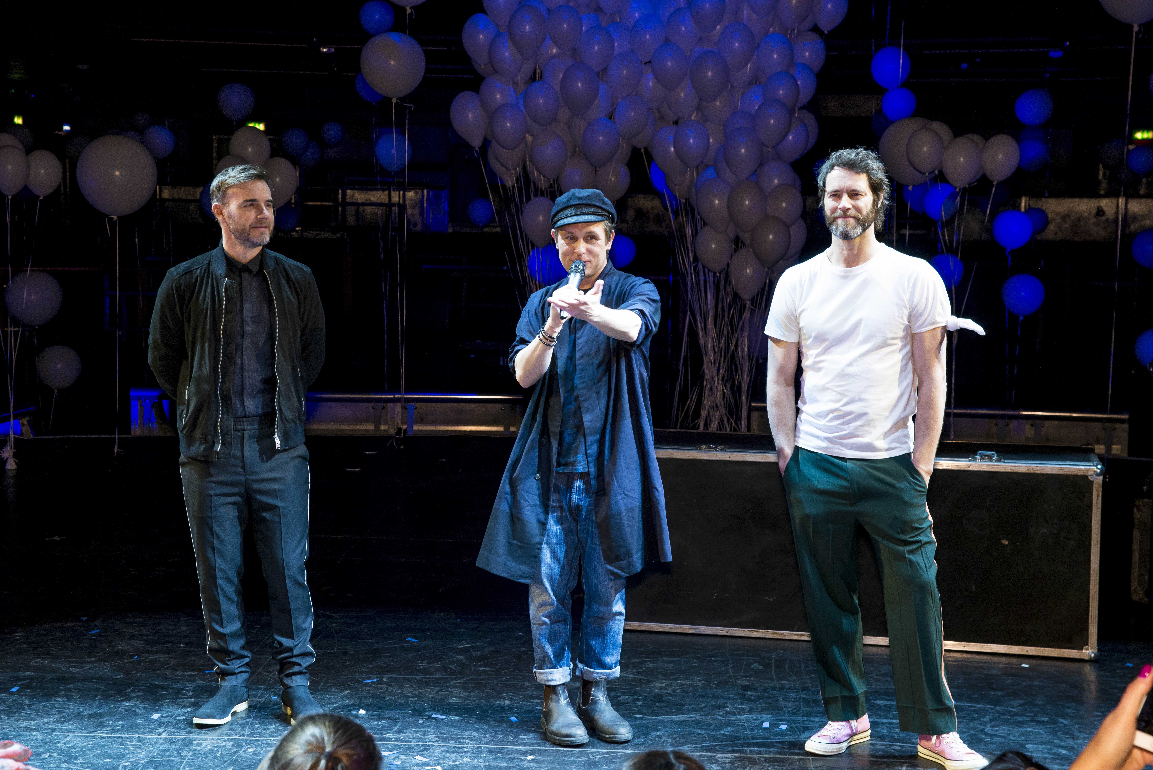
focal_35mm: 48
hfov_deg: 41.1
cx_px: 576
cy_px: 385
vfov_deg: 28.1
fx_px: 1538
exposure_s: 1/200
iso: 800
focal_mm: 48
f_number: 8
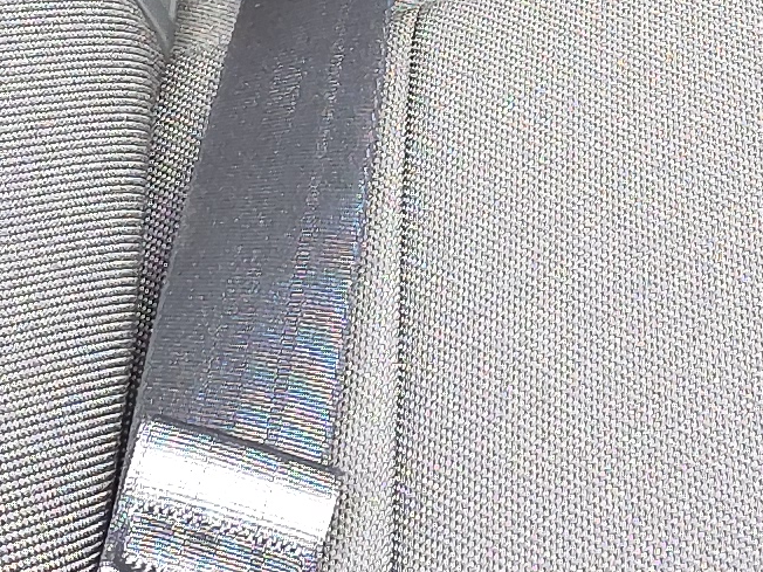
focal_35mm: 141
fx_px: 3108
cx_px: 836
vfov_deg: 9.9
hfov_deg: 13.7
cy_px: -499
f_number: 1.7
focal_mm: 6.3
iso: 250
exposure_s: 1/180
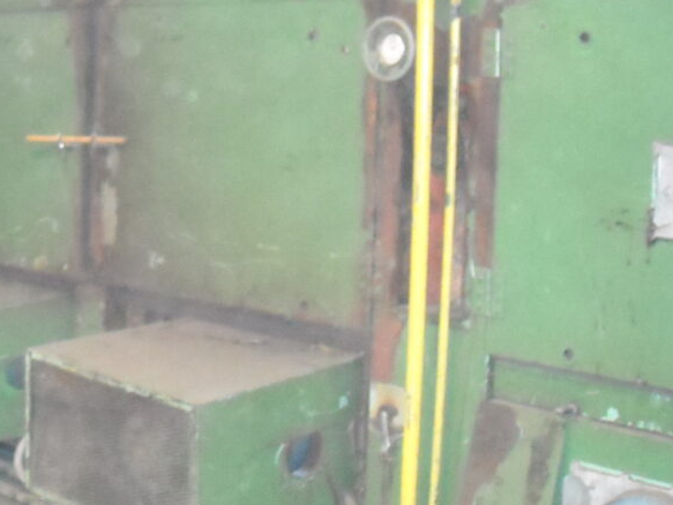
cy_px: 154
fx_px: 1401
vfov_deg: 20.4
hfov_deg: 25.8
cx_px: 21
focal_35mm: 72
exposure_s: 1/60
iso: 1181
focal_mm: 5.7
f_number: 2.8
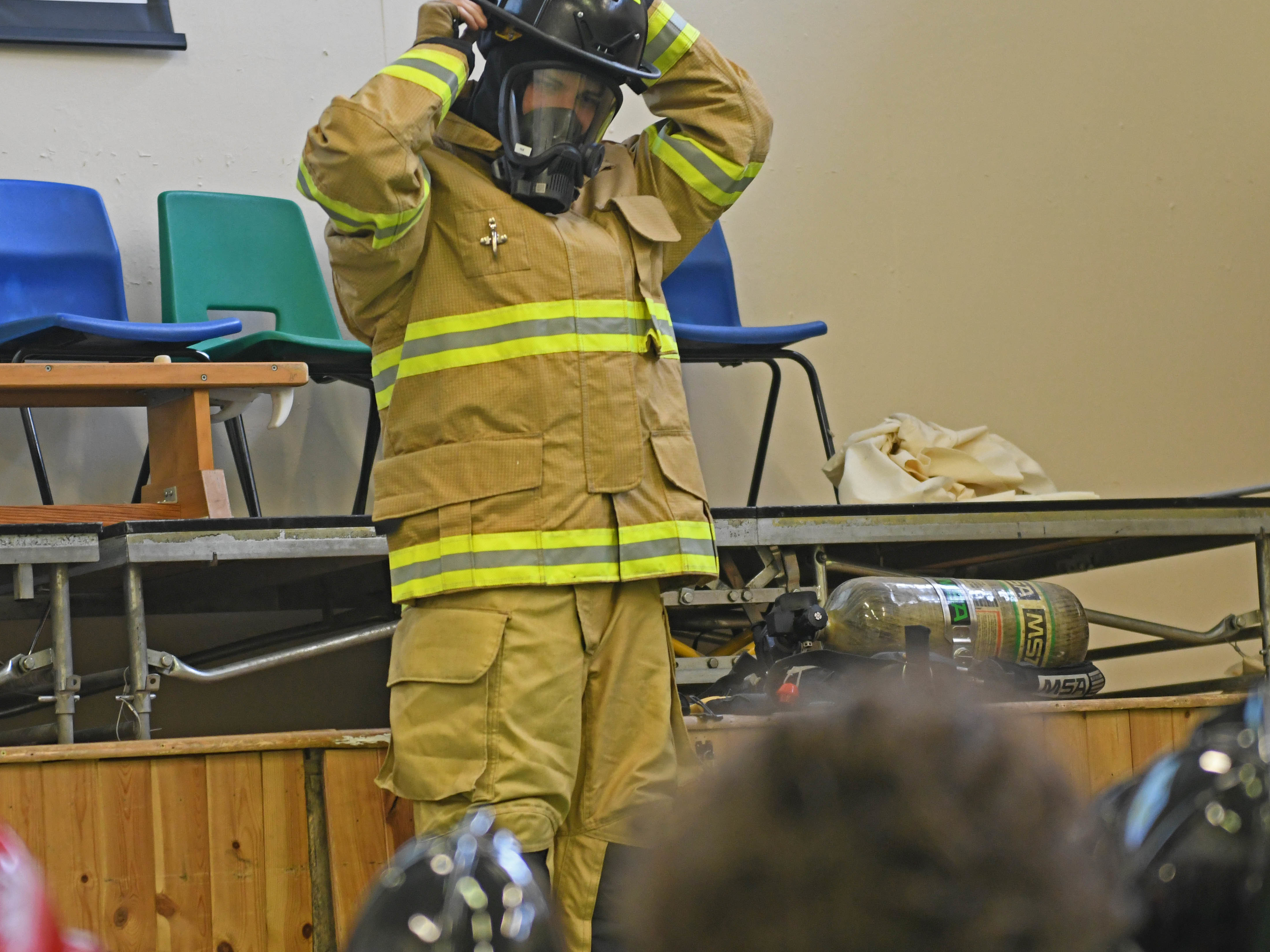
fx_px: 4659
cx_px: 494
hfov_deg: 15.5
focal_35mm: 127
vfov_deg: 11.7
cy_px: 586
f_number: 2.8
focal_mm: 70
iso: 1600
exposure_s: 1/125
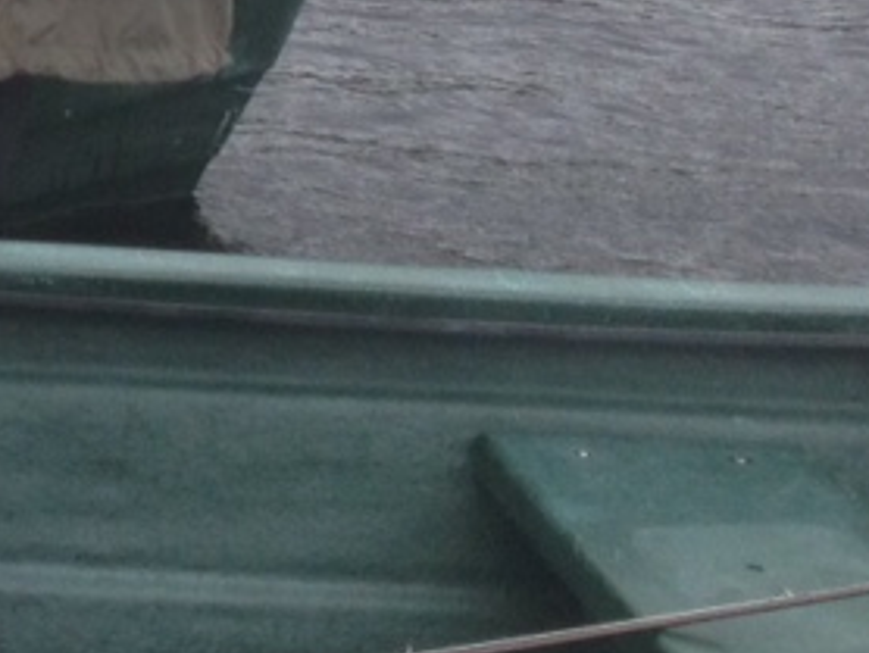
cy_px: -516
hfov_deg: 11.7
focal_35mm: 161
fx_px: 4045
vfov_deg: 8.9
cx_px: -434
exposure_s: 1/484
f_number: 2.4
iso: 50
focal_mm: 4.28
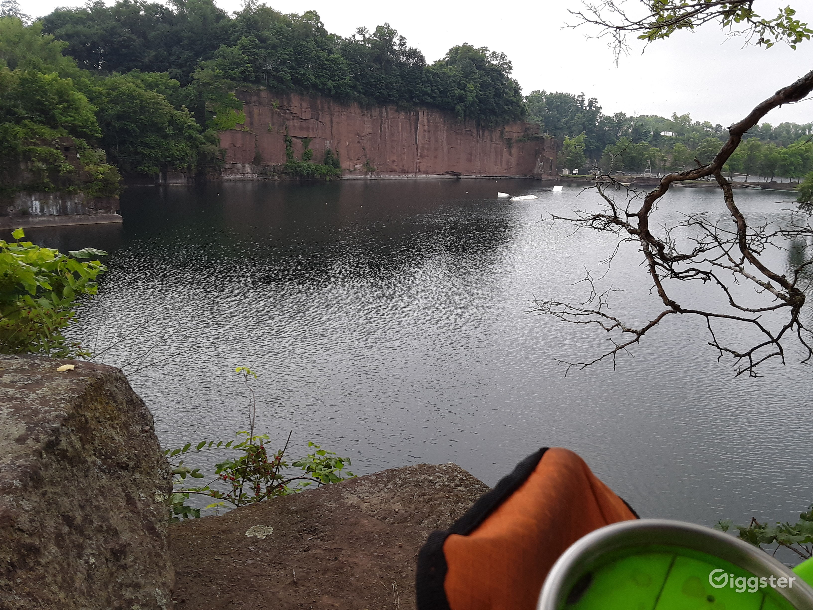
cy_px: 305
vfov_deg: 49.7
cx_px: 406
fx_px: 658
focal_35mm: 28
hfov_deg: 63.4
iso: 40
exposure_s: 1/514
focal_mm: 2.91
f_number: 1.9
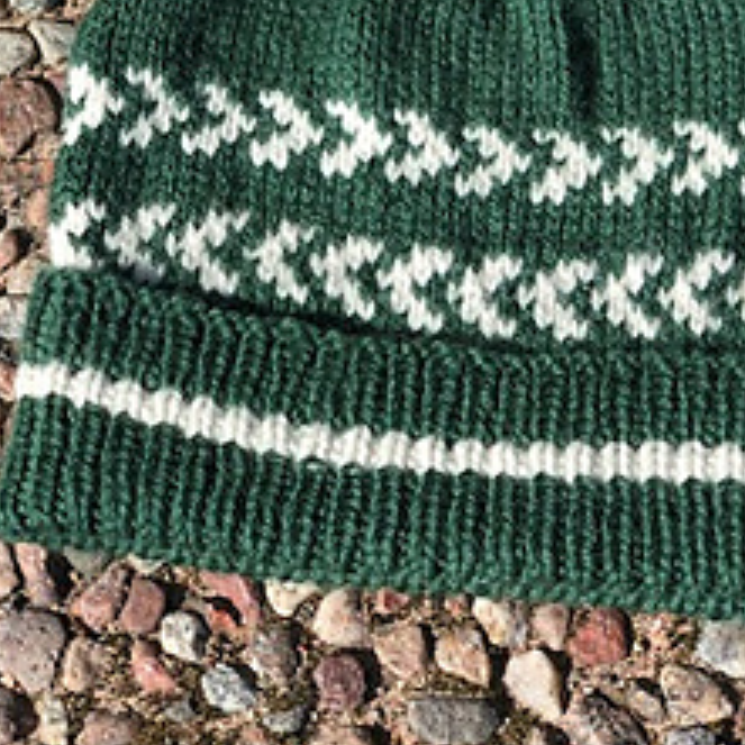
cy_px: -17
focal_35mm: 104
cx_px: 517
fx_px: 2532
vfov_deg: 16.4
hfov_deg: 16.7
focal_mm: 6
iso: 16
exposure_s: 1/762
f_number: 2.4
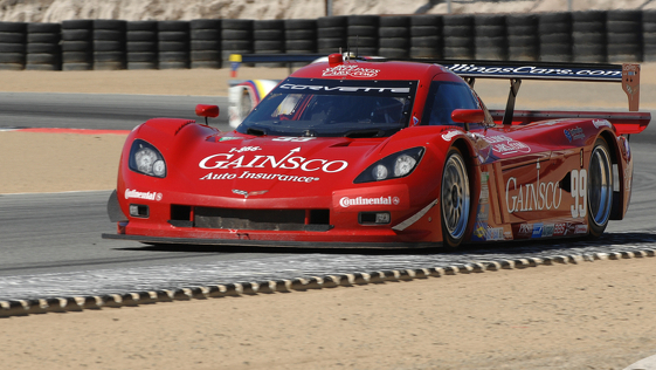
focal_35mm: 448
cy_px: 133
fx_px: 7795
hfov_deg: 4.8
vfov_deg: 2.7
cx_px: 330
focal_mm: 200
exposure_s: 1/400
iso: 100
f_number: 5.6
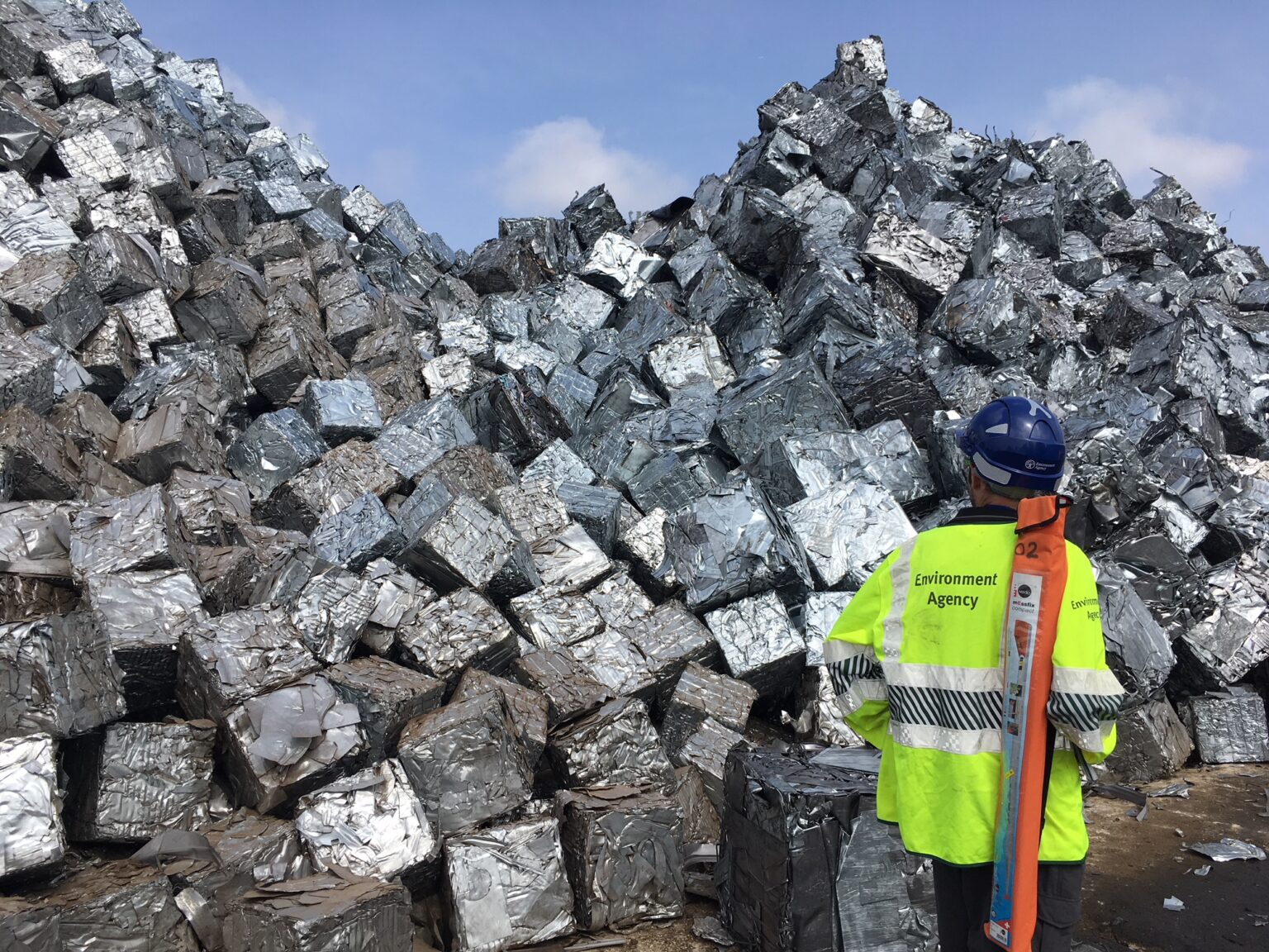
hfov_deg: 61.7
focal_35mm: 29
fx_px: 1063
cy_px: 476
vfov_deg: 48.2
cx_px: 634
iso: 25
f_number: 2.2
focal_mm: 4.15
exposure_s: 1/1748
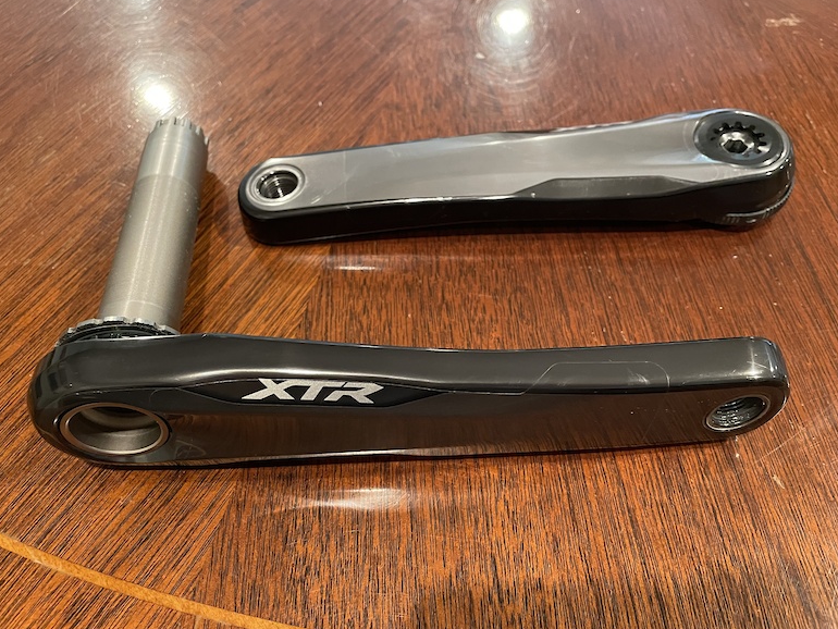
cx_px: 428
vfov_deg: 51.4
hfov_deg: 65.3
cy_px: 306
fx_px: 654
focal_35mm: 27
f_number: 1.6
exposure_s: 1/40
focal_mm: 4.2
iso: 640
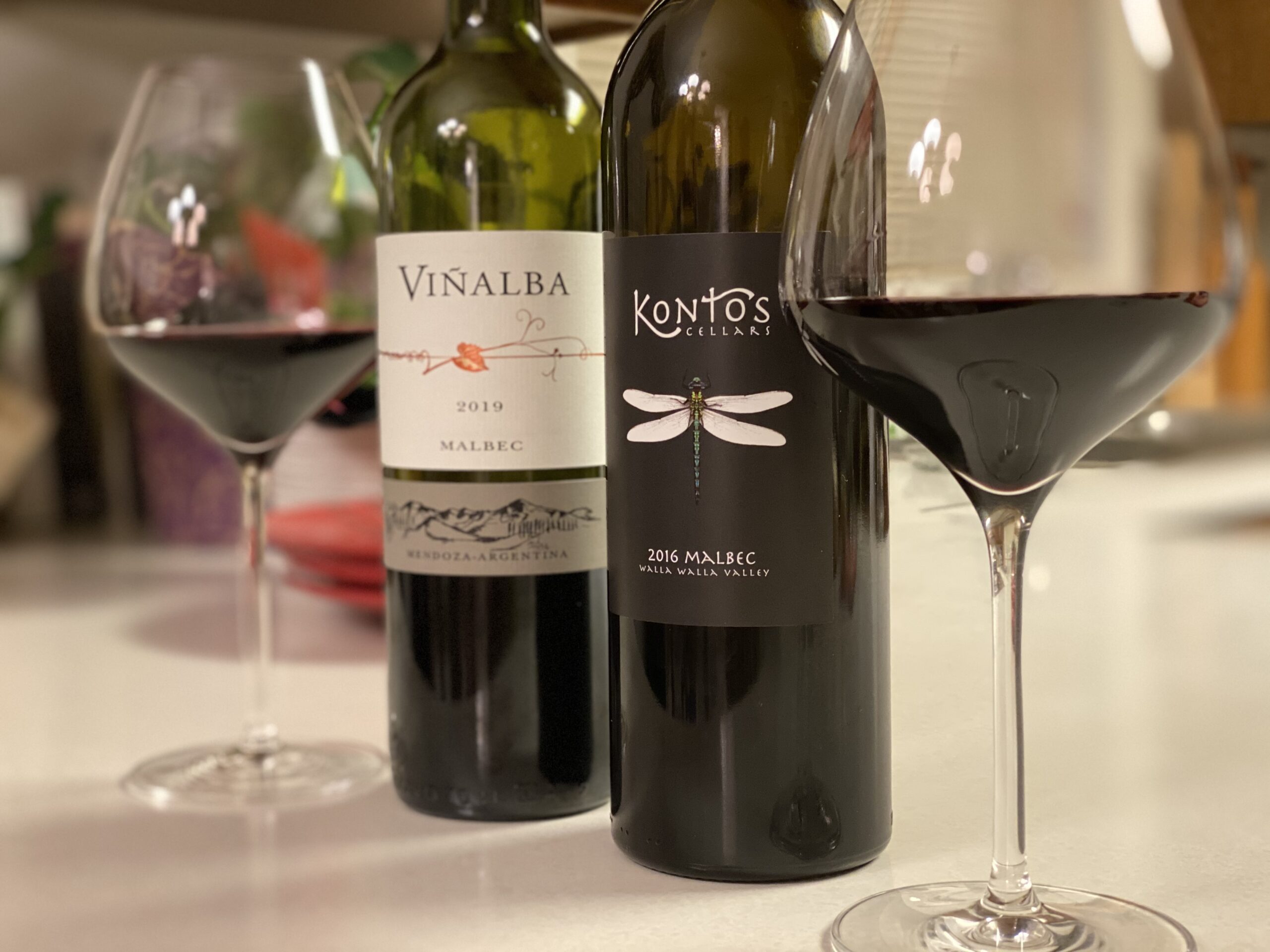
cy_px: 476
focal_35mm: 52
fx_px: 1908
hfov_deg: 36.8
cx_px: 635
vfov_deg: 28.0
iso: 250
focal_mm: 6
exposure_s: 1/40
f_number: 2
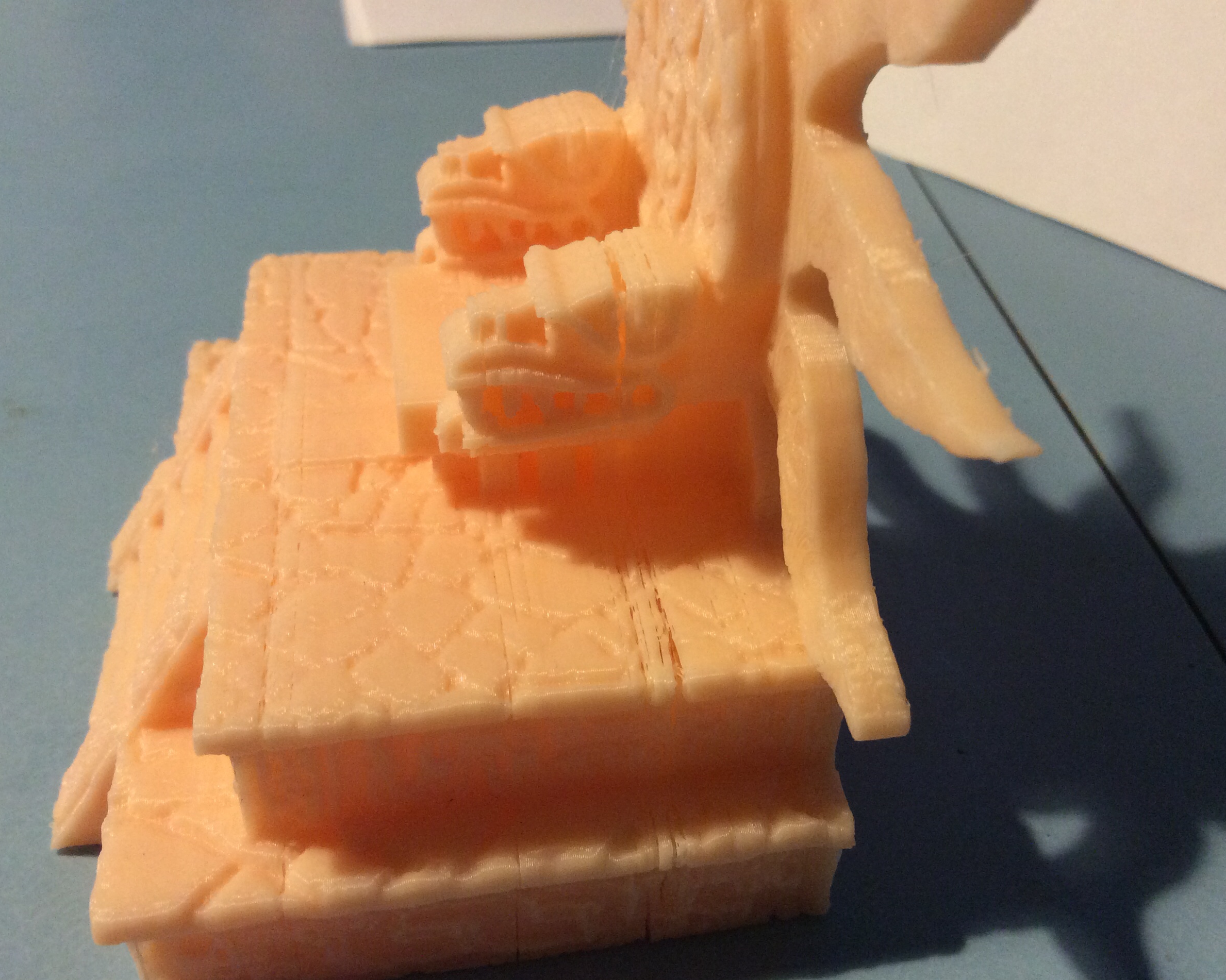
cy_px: 496
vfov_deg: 43.4
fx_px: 1234
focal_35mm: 34
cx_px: 641
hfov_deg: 52.8
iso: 200
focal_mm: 3.3
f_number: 2.4
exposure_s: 1/25
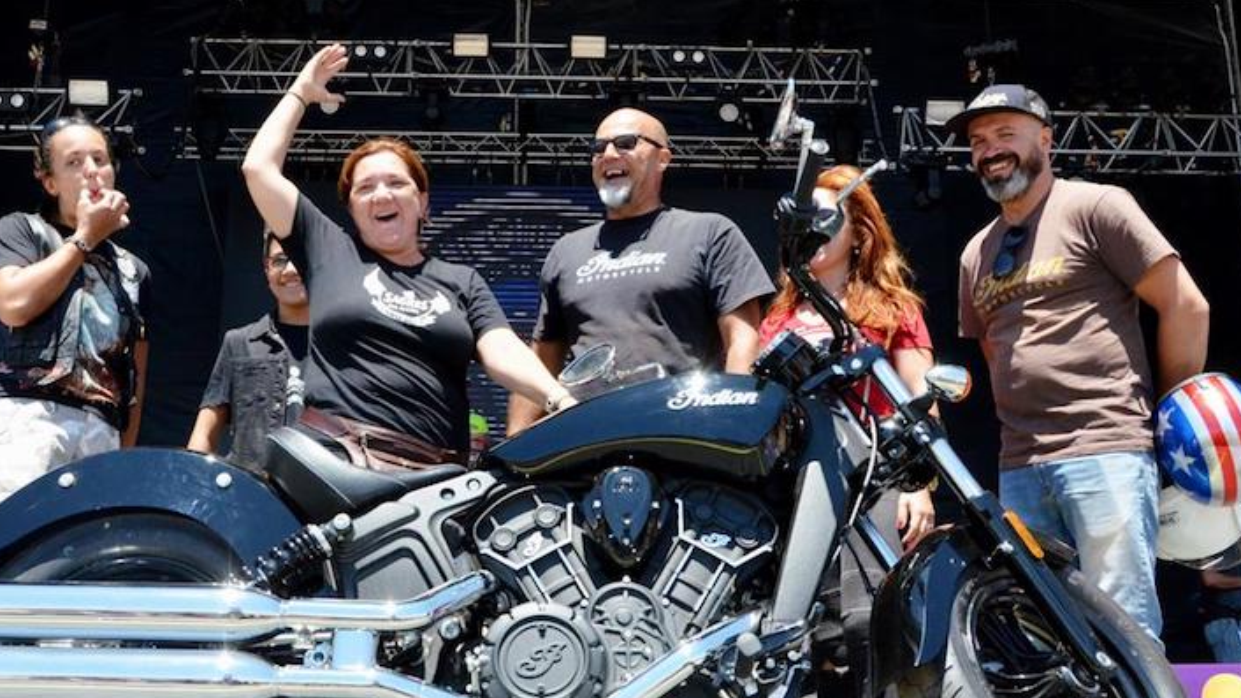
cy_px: 350
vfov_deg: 24.9
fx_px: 1579
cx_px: 538
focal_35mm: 48
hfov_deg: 42.8
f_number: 9
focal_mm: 24
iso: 2000
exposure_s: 1/2000
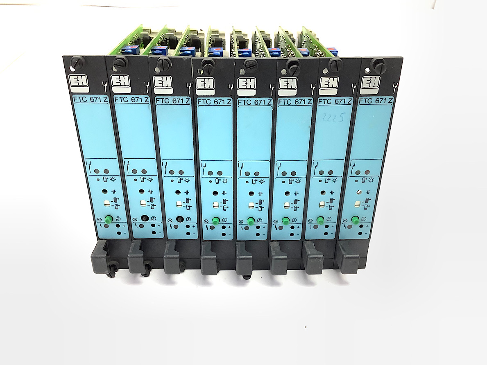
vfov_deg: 45.4
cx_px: 244
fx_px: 436
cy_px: 182
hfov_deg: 58.3
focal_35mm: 31
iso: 160
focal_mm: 3.3
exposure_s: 1/50
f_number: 2.4
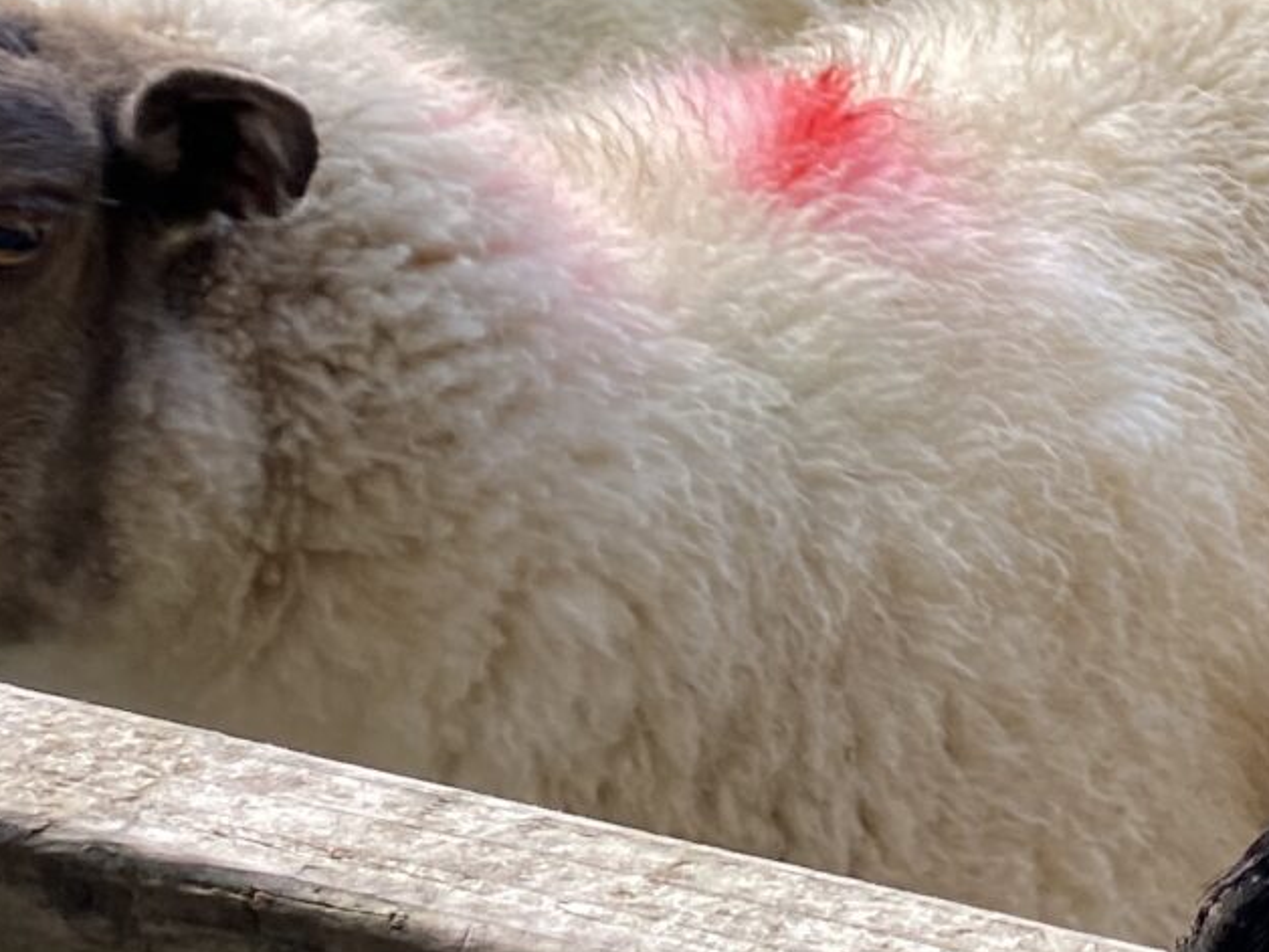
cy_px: -91
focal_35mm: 106
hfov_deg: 17.3
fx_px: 3886
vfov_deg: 13.7
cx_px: 1699
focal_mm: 4.25
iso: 32
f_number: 1.8
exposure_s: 1/122
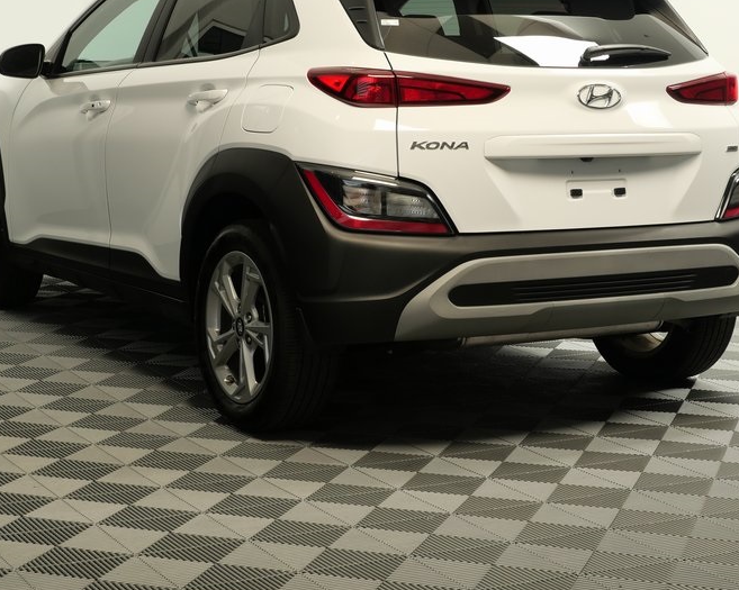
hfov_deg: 27.1
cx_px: 385
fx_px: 1530
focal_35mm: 70
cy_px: 224
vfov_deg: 21.8
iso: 250
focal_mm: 23
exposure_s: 1/200
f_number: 6.3
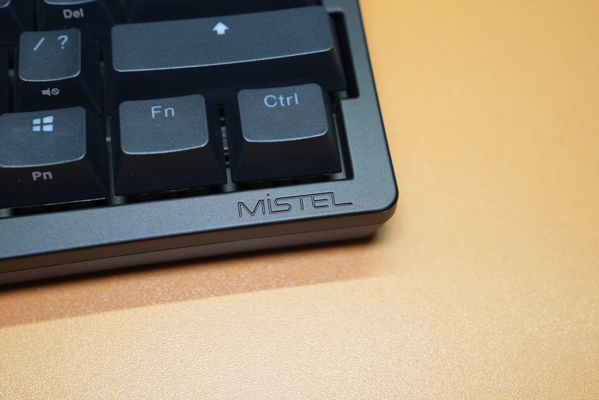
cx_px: 300
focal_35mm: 52
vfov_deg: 26.0
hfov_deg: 38.2
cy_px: 200
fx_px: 866
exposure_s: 1/125
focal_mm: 35
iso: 1000
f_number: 4.5
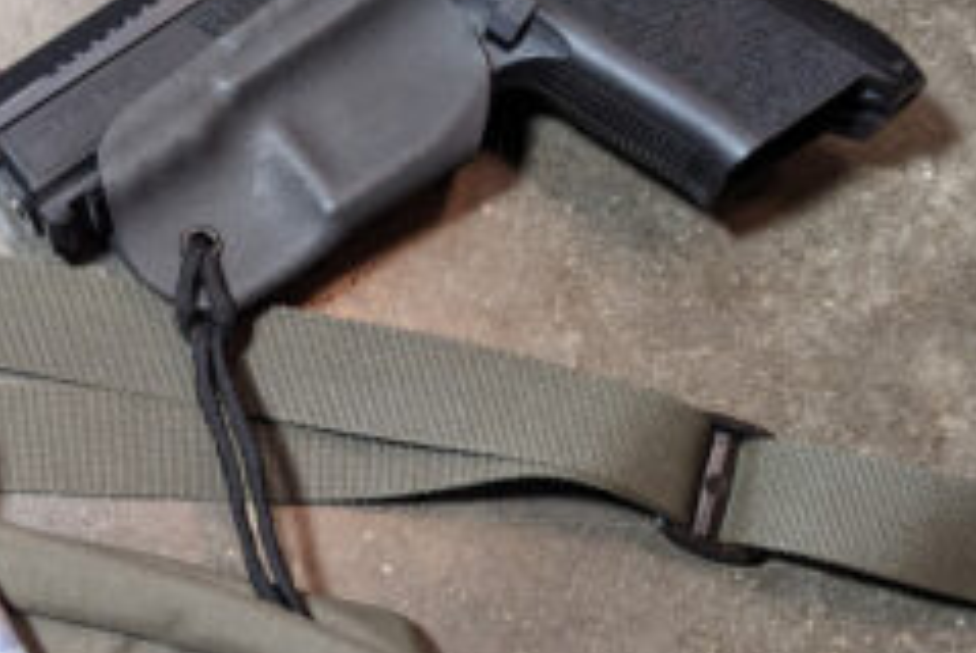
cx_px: 143
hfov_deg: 28.0
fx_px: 1900
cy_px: 443
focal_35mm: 70
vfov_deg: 19.4
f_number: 1.85
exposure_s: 1/24
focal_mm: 6.81
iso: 133
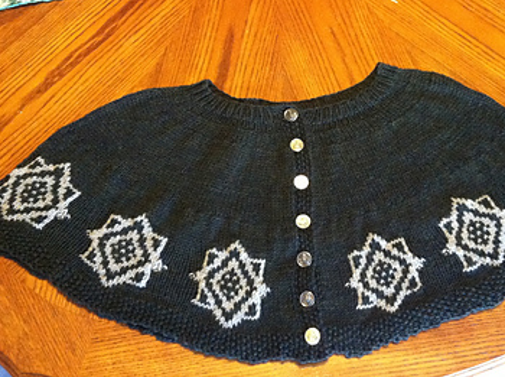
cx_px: 291
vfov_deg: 29.0
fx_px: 728
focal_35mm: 50
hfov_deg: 38.2
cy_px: 158
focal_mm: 3.85
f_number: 2.8
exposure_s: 1/15
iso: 640
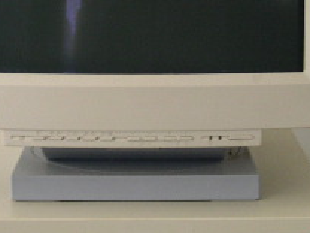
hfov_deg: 16.8
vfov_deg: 12.6
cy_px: 60
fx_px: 1048
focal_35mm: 117
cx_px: 183
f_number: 2.8
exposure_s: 1/4.7
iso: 102
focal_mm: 8
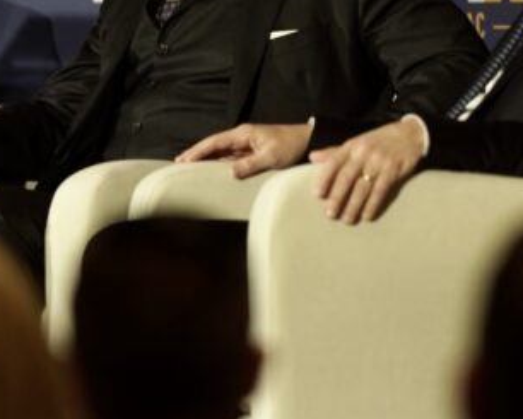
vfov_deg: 2.5
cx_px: 304
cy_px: 79
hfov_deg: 3.1
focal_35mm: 629
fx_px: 9739
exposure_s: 1/160
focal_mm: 200
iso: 640
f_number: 2.8
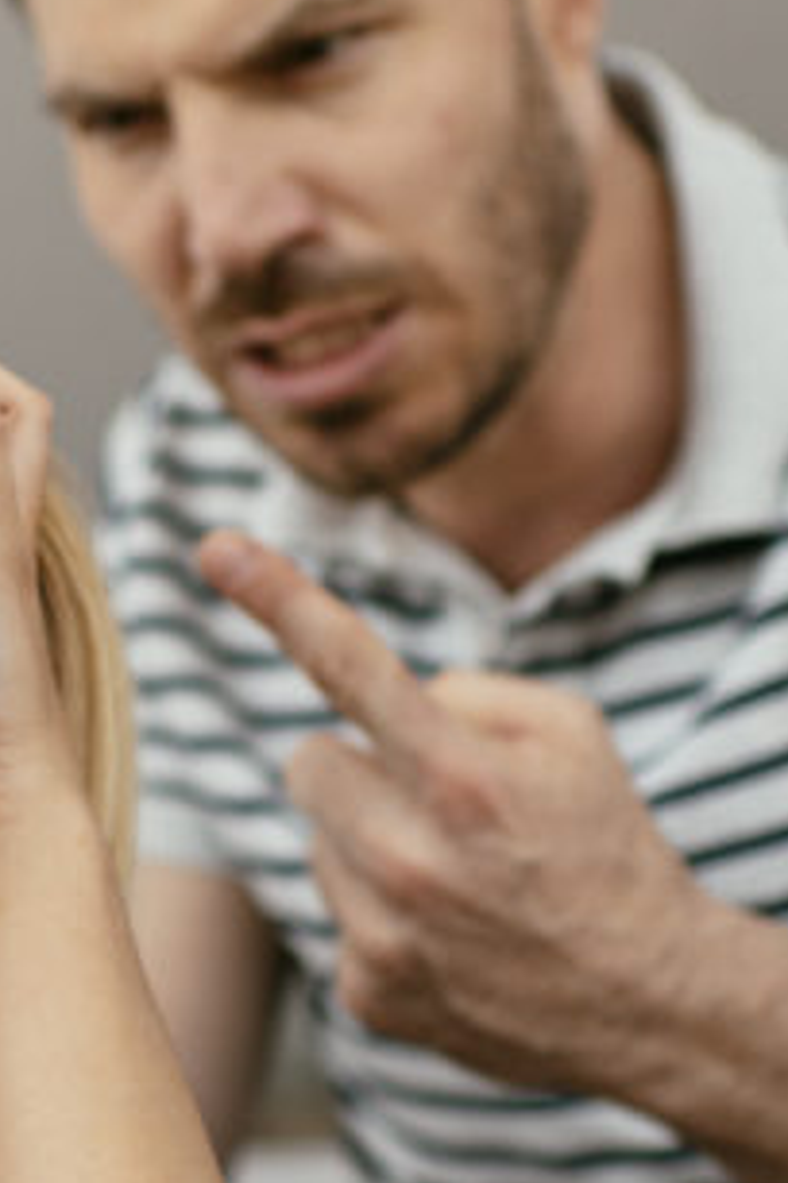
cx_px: 15
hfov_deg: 11.6
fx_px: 3841
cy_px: 794
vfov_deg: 17.4
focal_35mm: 117
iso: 200
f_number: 2
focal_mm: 35
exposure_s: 1/400
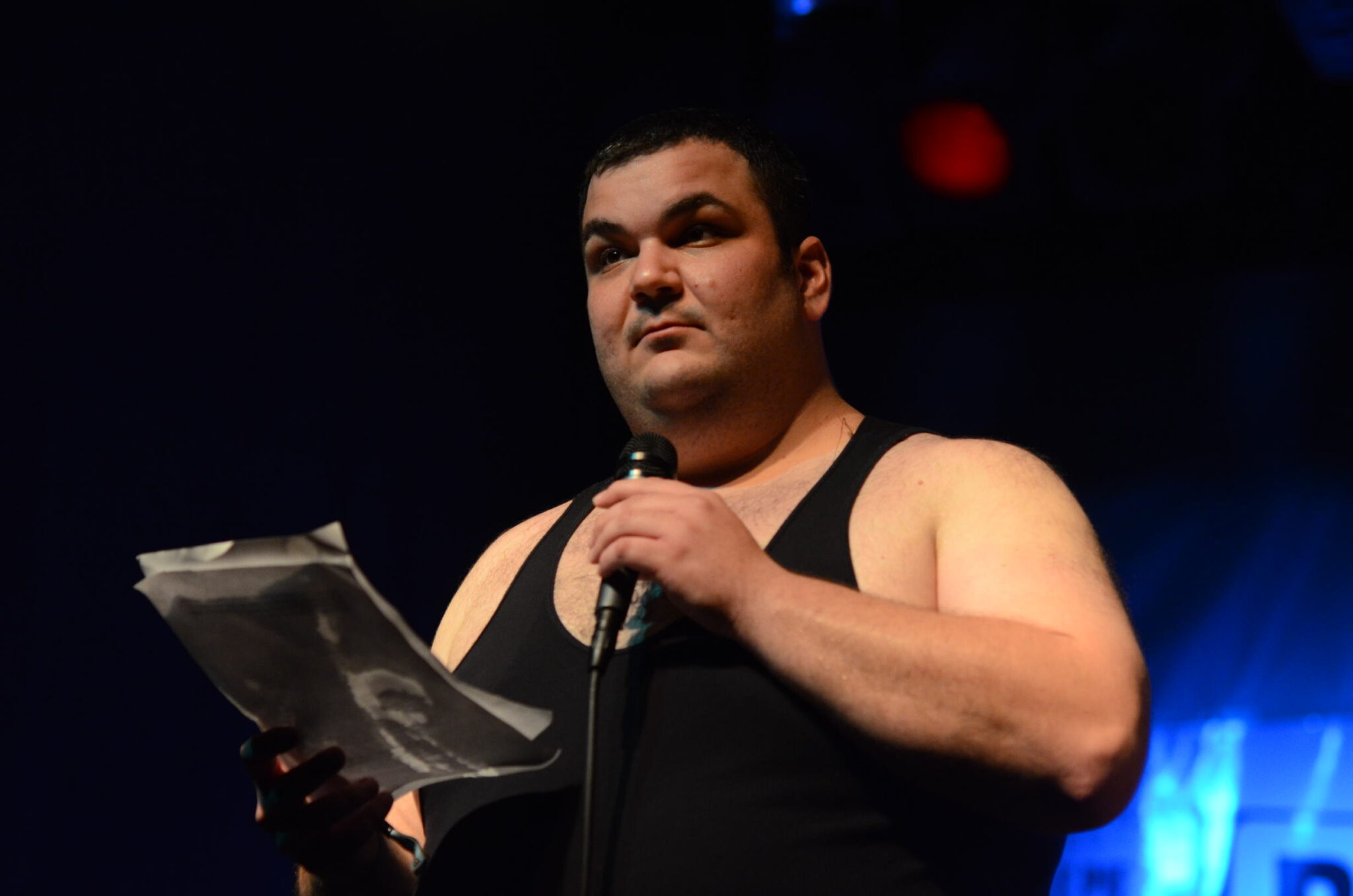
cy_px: 448
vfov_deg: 10.7
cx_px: 676
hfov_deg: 16.1
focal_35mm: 128
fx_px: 4781
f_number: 2.5
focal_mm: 85
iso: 1600
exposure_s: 1/100
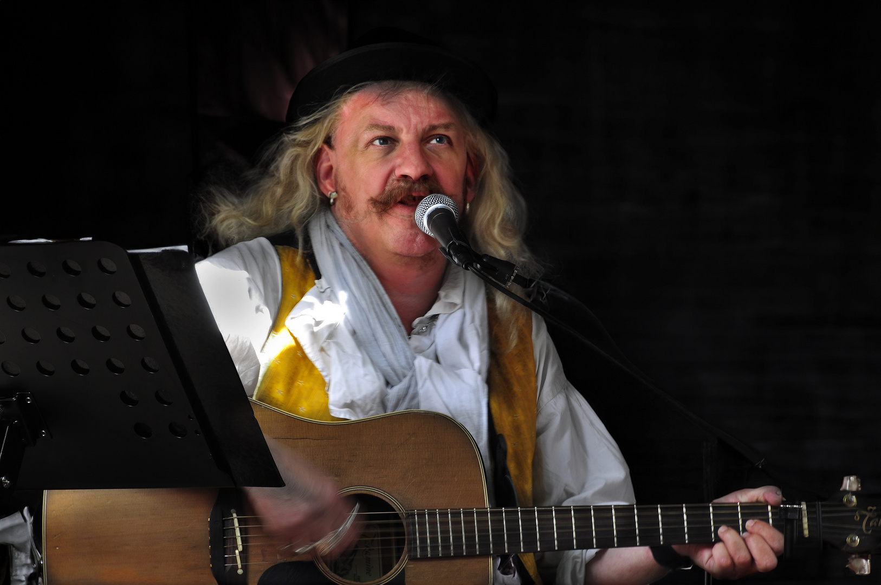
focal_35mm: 300
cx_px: 440
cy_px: 292
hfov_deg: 6.9
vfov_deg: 4.6
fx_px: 7333
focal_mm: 200
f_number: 8
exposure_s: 1/25
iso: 100
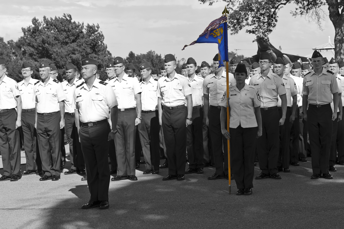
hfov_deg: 22.2
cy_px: 114
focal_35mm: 92
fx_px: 879
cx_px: 172
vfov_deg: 14.8
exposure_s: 1/500
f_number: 9
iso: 320
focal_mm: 92
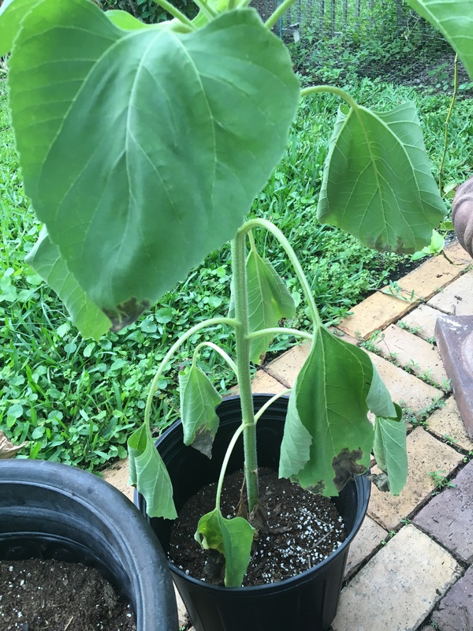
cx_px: 236
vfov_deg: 61.7
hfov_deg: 48.2
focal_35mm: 29
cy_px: 316
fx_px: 528
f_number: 2.2
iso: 32
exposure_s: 1/30
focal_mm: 4.15
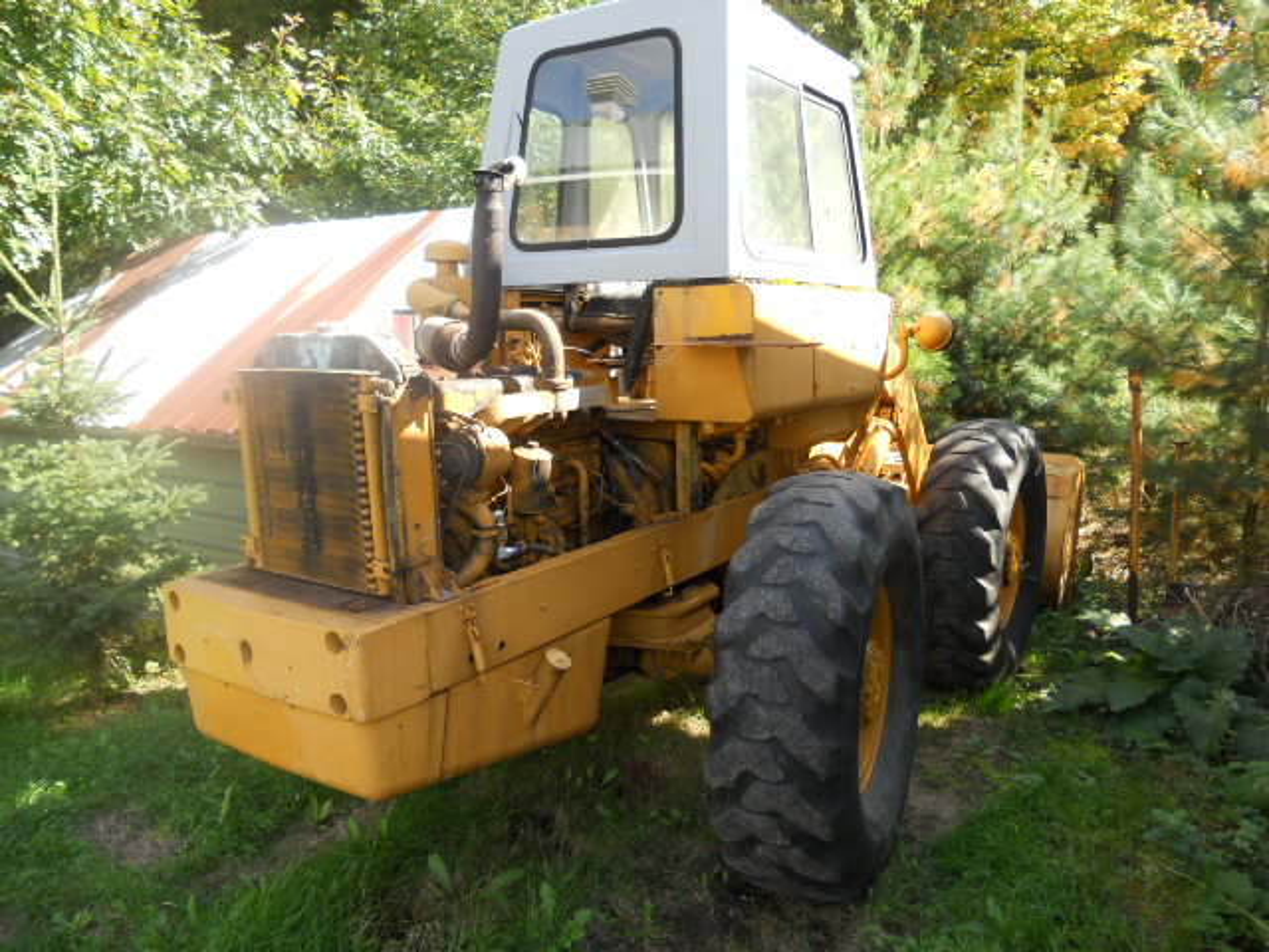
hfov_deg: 65.3
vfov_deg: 51.4
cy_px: 476
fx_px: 990
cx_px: 634
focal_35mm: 27
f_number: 3.2
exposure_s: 1/125
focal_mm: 4.9
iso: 80
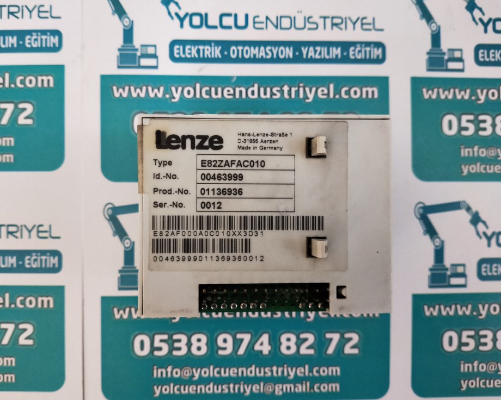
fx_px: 371
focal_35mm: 25
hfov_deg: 67.9
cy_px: 200
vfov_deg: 56.8
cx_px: 225
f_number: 1.7
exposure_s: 1/33
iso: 431
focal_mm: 3.99
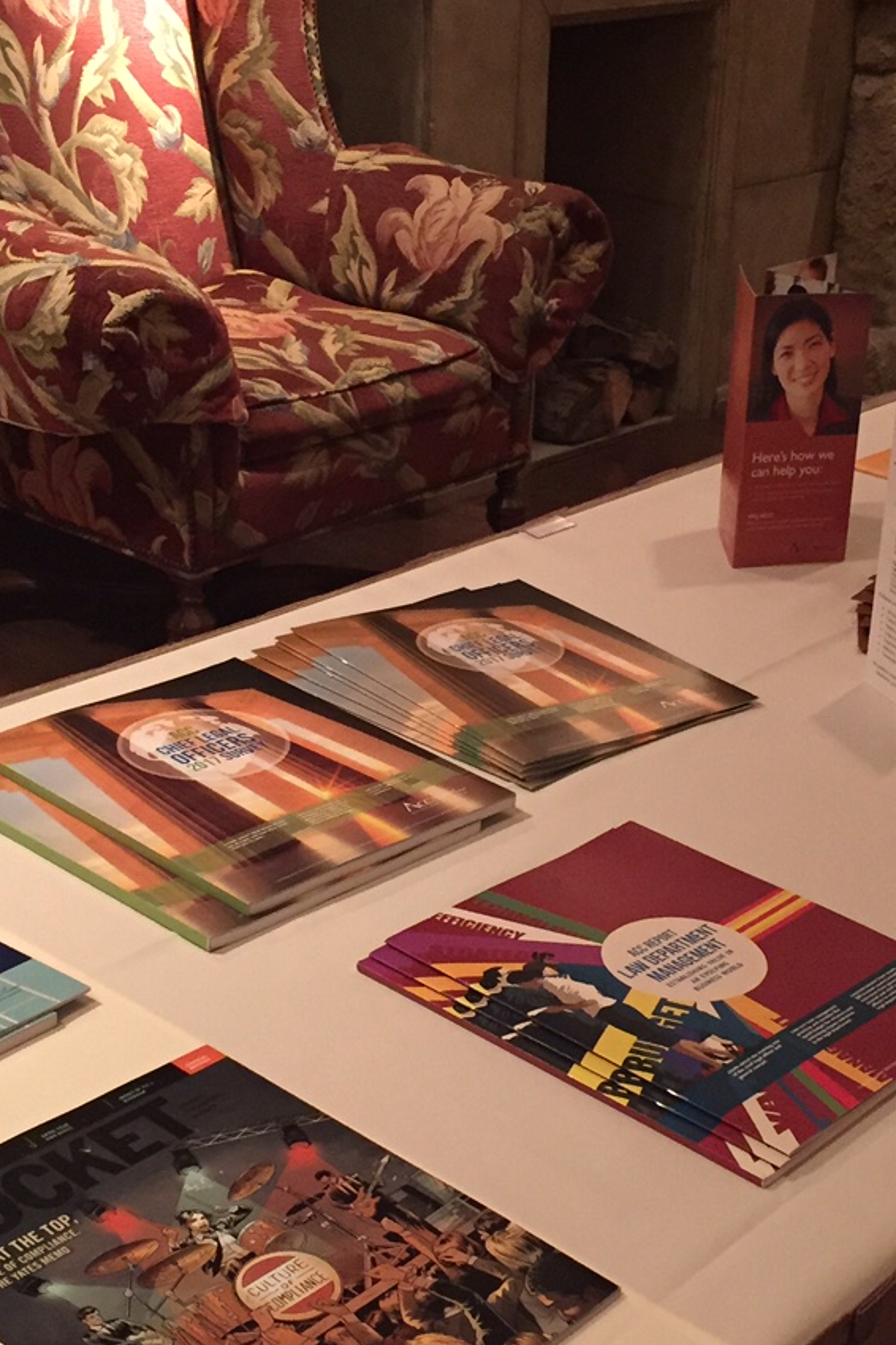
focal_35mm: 58
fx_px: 2165
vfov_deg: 34.5
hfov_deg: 23.2
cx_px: 630
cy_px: 740
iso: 250
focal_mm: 4.15
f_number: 2.2
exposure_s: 1/24
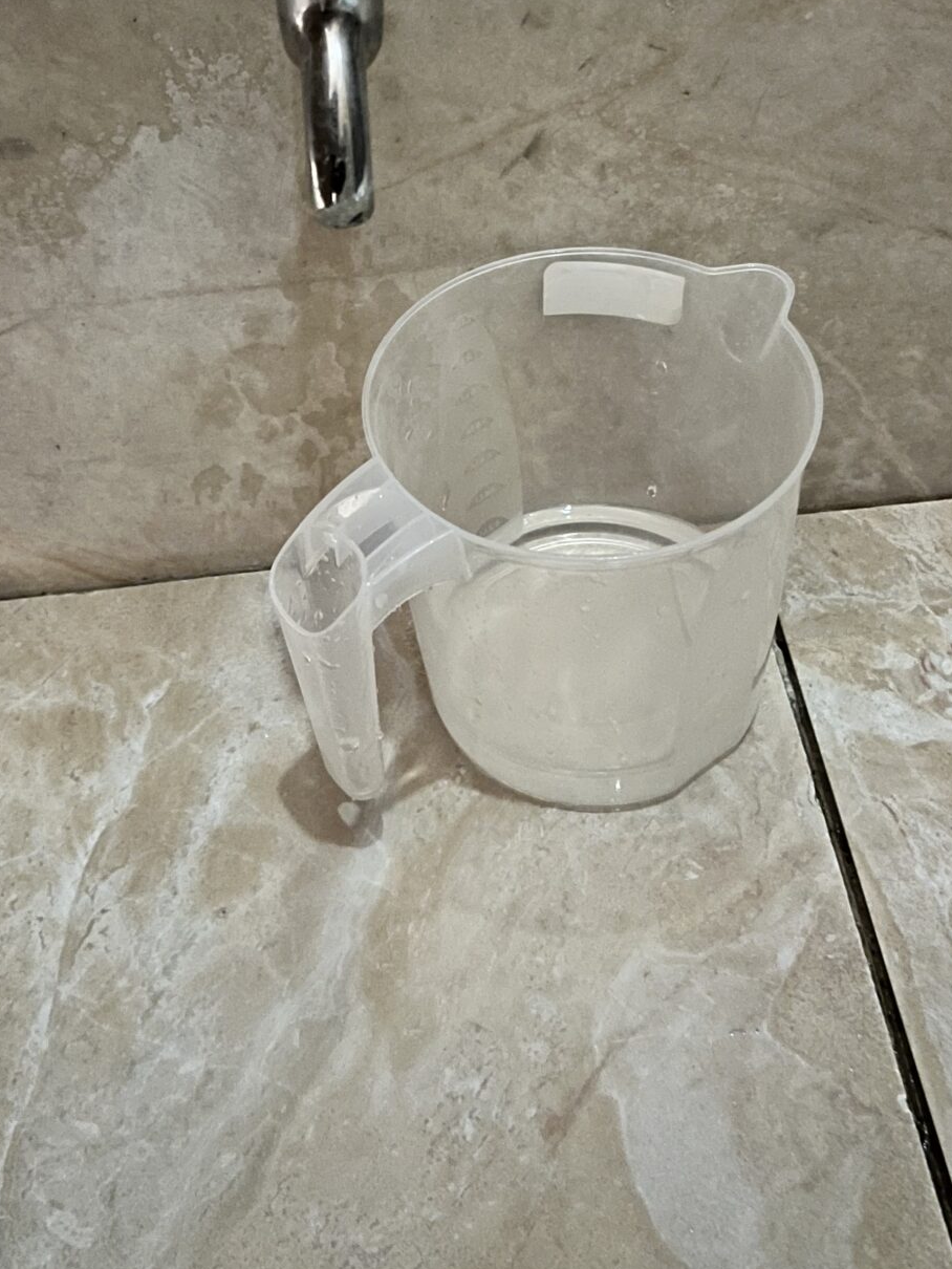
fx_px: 1613
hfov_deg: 32.8
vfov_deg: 41.7
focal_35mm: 44
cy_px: 326
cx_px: 395
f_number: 1.5
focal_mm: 5.7
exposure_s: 1/17
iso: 640
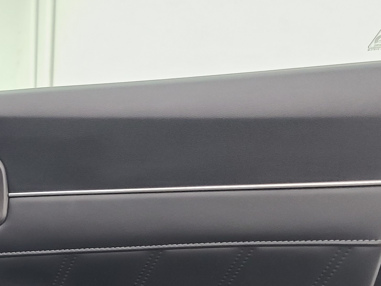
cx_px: 29
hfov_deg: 27.0
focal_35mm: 69
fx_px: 760
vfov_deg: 19.6
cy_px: 371
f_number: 1.8
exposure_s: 1/30
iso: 640
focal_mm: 7
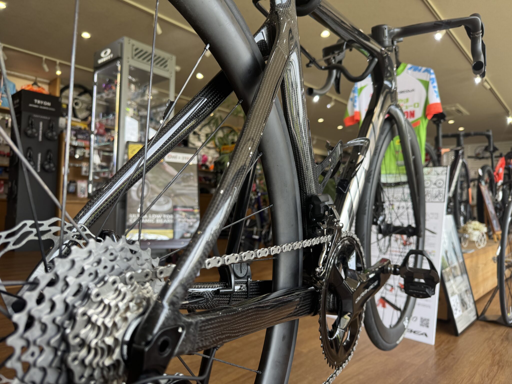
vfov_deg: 56.8
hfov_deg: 71.6
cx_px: 256
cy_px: 192
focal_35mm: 24
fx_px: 355
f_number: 1.78
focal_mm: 6.76
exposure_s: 1/121
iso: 80
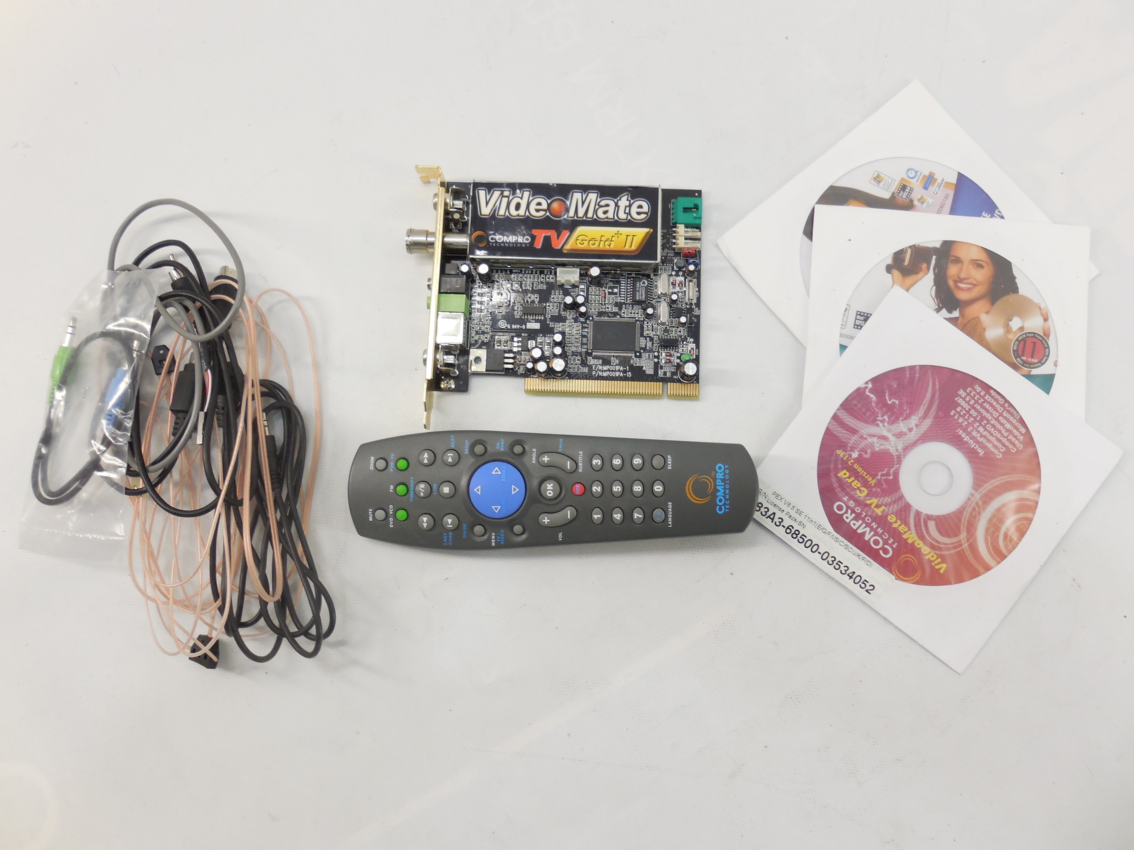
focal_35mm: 26
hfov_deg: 67.3
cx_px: 567
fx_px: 852
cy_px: 425
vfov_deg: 53.1
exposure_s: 1/30
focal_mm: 4.6
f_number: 3.5
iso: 180
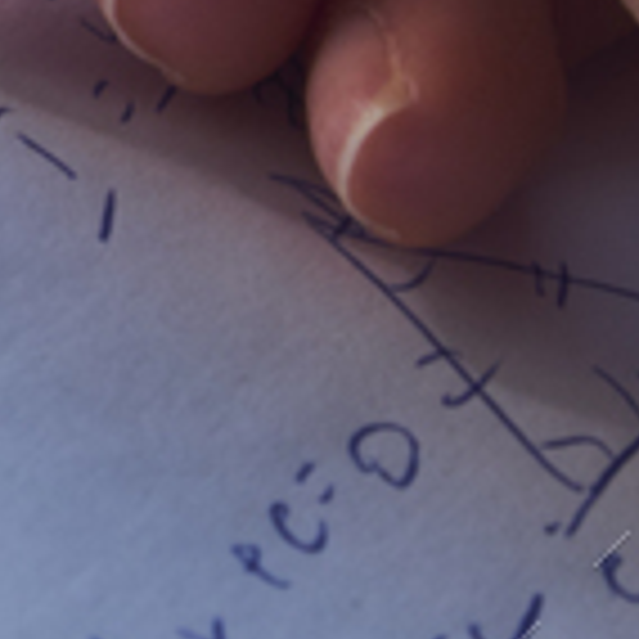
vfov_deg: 5.9
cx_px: -446
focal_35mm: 294
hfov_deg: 5.9
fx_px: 6140
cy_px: -232
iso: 200
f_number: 20
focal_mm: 55
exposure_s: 1/30
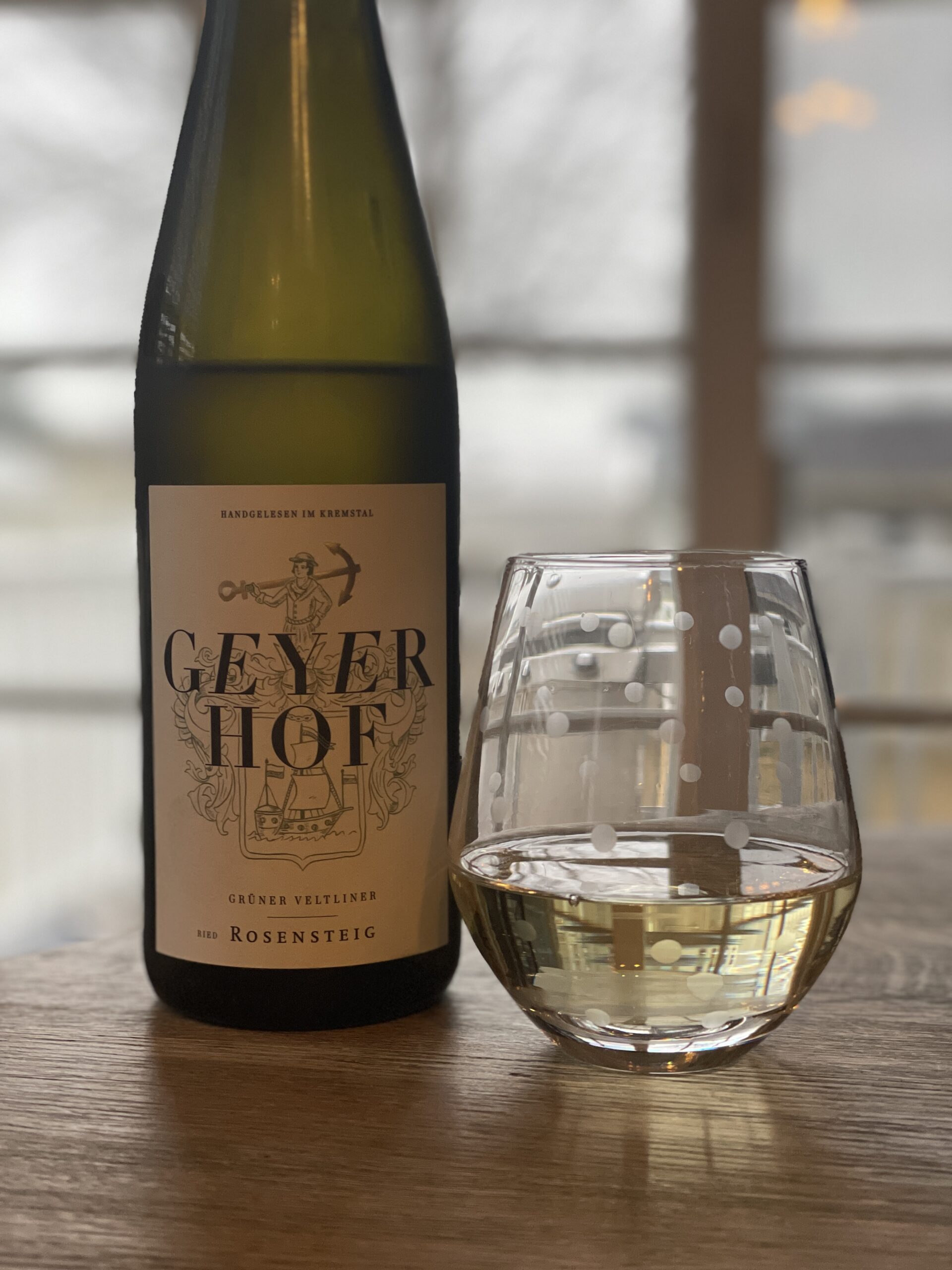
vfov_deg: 36.8
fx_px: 1907
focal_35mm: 52
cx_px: 476
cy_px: 635
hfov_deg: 28.0
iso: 160
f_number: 2
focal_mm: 6
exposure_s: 1/120
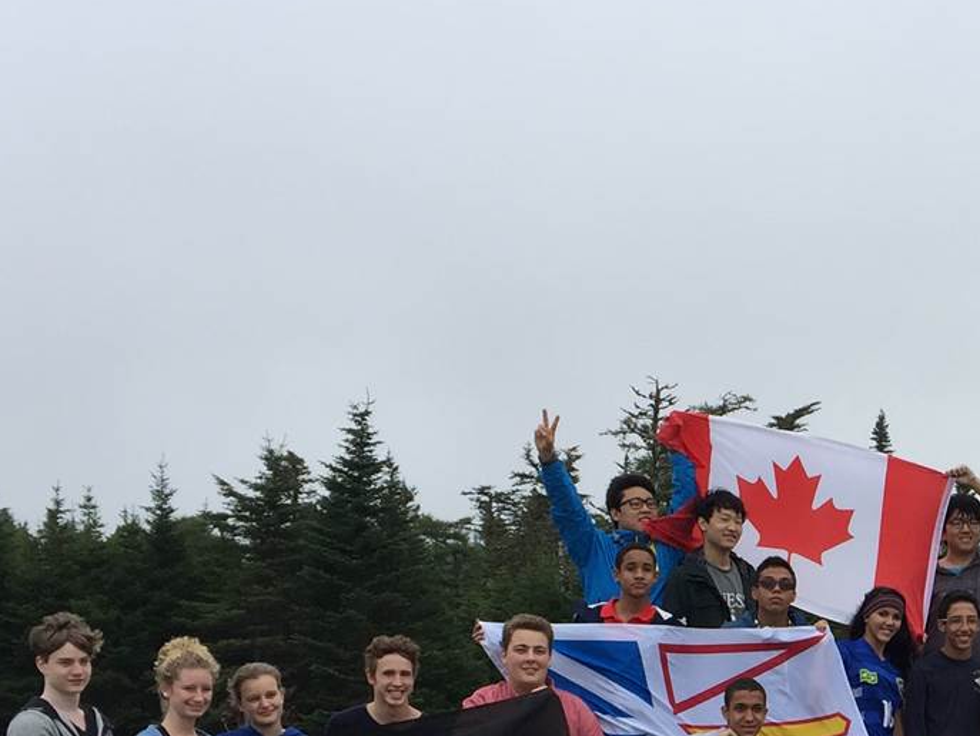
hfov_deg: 22.5
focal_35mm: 81
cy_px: 827
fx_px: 2294
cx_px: 1130
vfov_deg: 17.6
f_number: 2.2
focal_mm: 4.15
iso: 32
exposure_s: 1/775
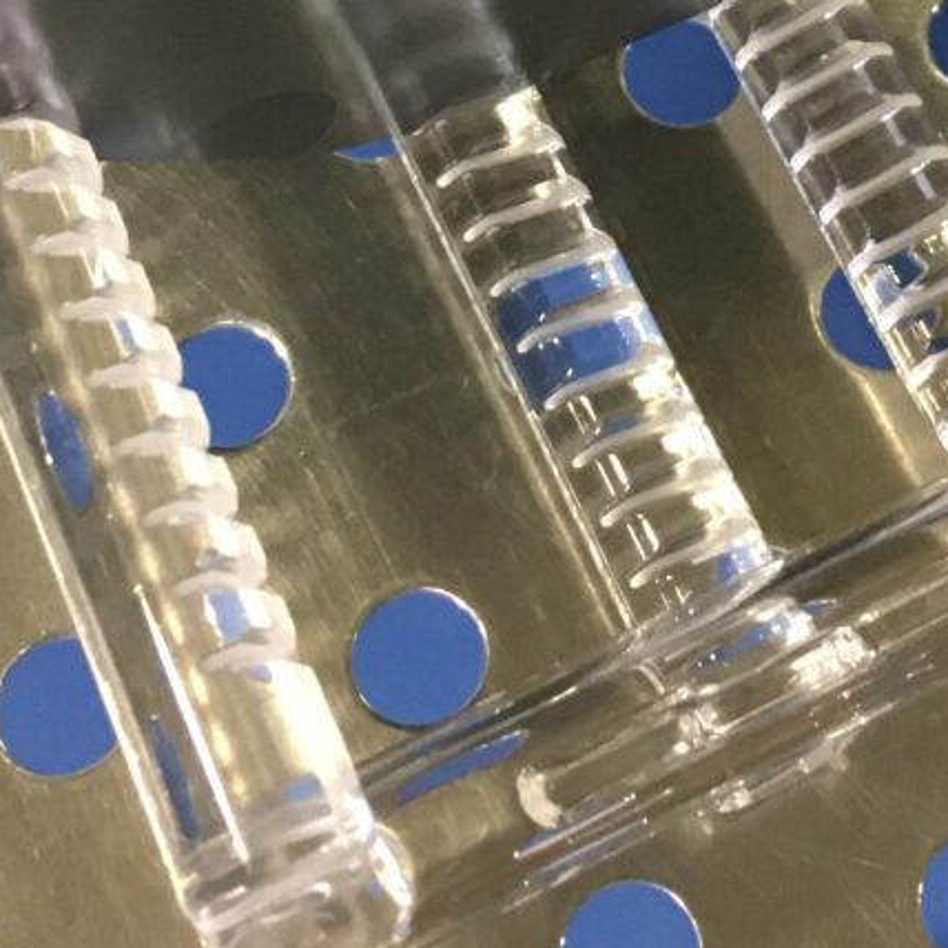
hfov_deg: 18.8
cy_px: -235
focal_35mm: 92
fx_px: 2851
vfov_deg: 17.8
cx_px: 707
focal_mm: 4.15
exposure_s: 1/24
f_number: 2.2
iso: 200
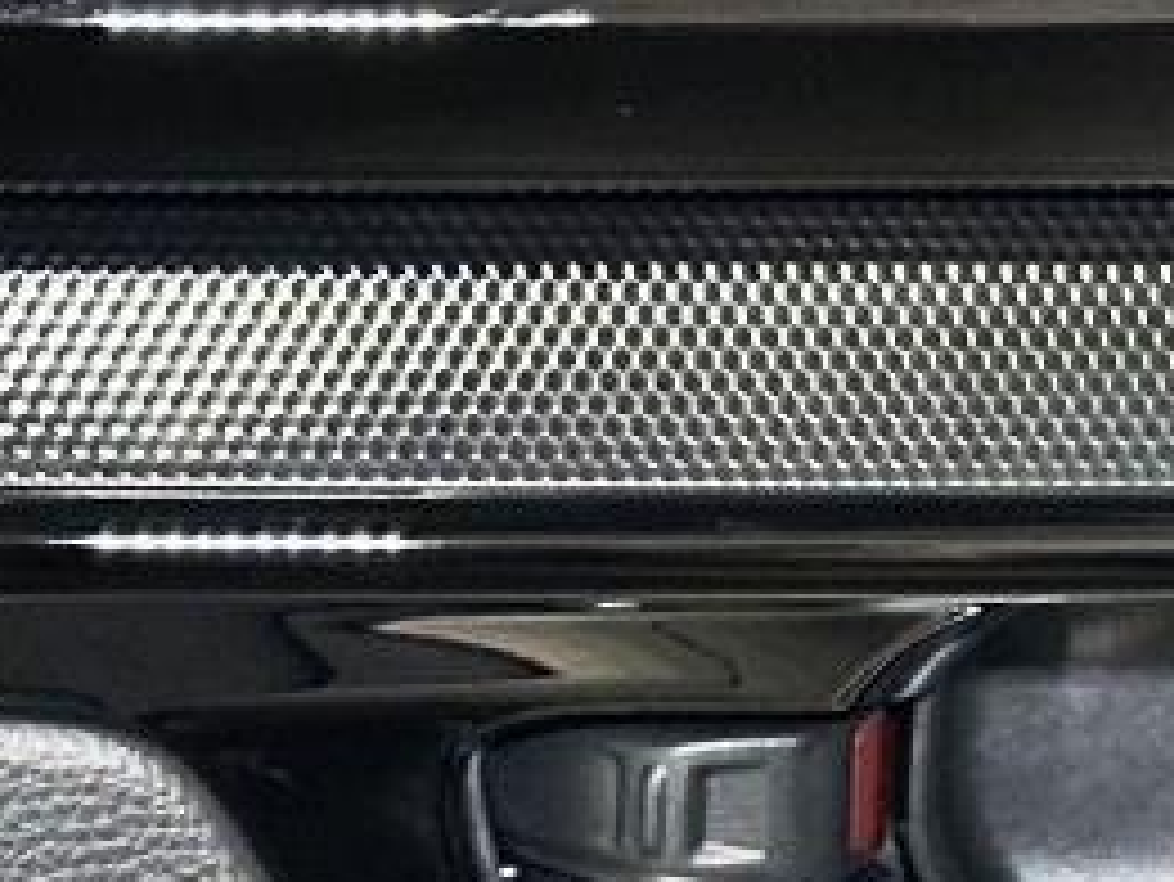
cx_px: 1192
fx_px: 6379
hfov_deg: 10.4
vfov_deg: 7.7
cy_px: 1557
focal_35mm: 188
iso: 640
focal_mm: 6.86
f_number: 1.78
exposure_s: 1/30
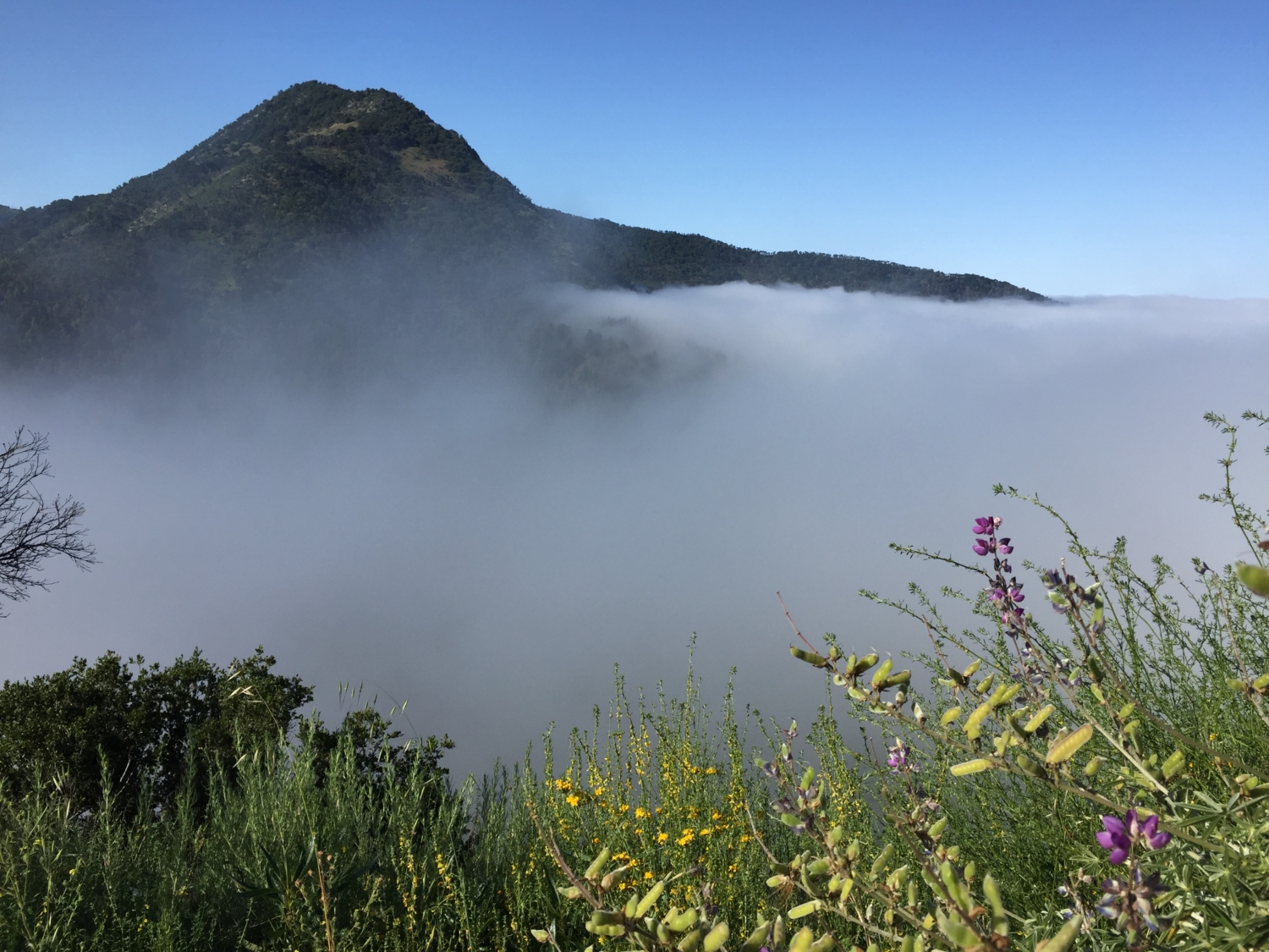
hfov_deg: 61.7
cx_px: 634
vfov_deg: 48.2
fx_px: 1063
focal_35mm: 29
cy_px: 476
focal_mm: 4.15
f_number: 2.2
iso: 32
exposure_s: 1/2639
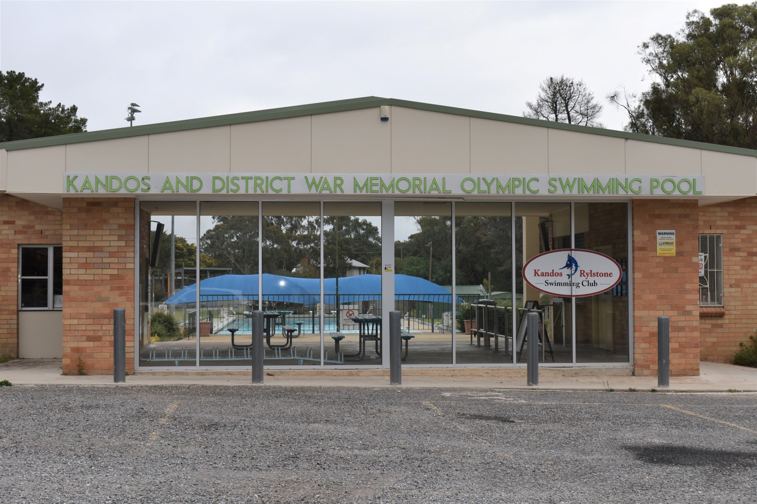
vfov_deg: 26.5
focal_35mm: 51
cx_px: 378
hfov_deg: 38.9
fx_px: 1072
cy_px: 252
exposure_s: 1/200
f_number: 8
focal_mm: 34
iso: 100
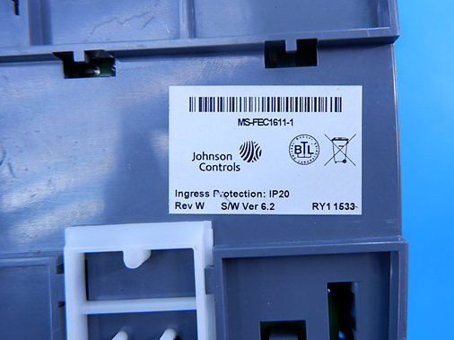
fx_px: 367
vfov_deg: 49.7
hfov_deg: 63.1
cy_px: 164
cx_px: 266
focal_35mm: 28
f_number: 3.5
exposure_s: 1/60
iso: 200
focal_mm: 15
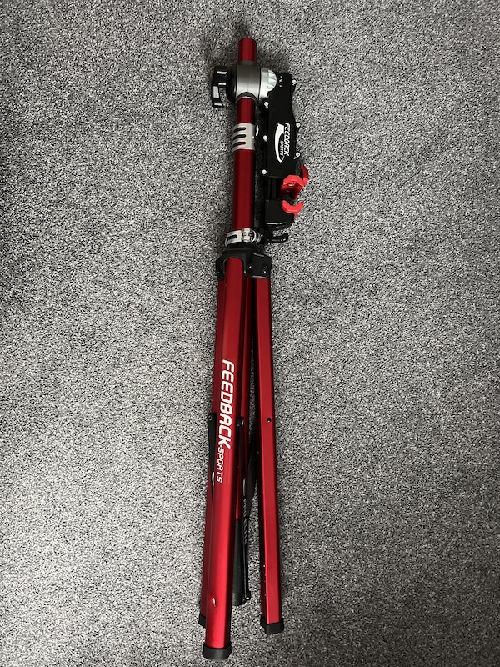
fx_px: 501
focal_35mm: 26
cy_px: 334
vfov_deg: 67.3
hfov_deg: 53.1
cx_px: 250
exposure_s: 1/33
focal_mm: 5.7
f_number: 1.5
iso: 500
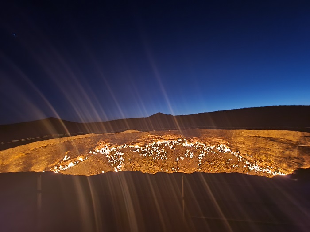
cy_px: 116
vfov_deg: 89.9
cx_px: 155
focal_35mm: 13
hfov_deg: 106.2
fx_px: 116
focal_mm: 2.2
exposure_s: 1/8
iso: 200
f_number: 2.2
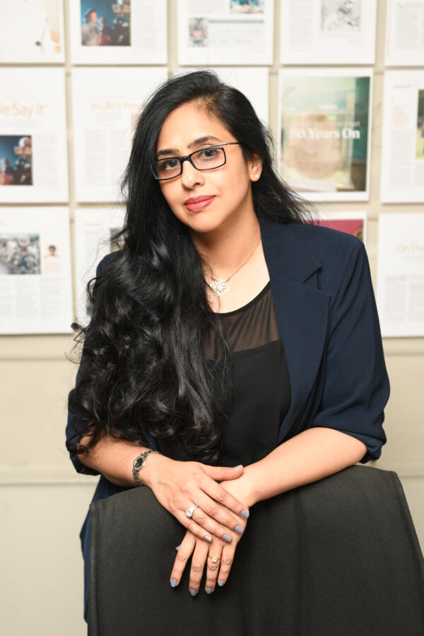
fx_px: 1113
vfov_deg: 31.9
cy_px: 318
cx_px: 212
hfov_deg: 21.6
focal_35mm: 63
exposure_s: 1/250
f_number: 3.2
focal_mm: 42
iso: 100
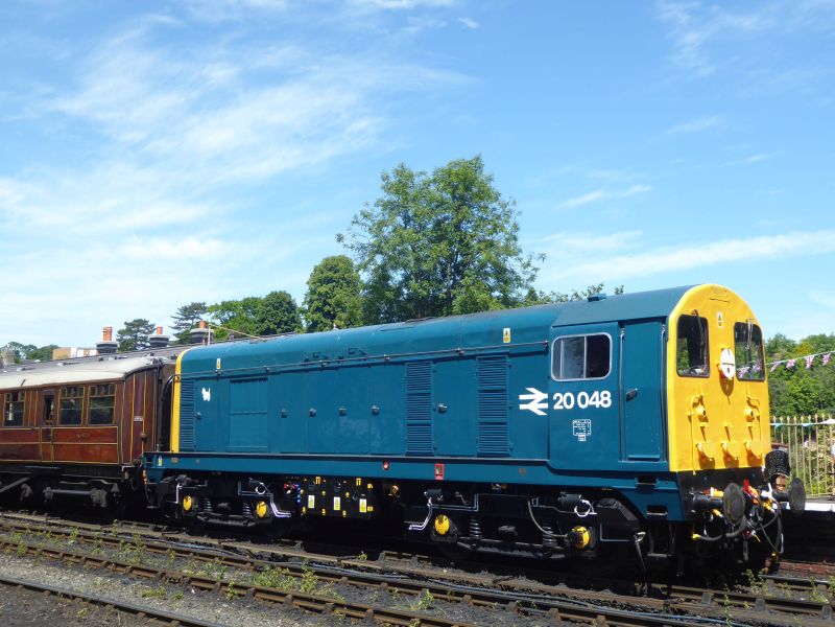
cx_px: 418
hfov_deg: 46.8
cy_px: 314
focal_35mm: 40
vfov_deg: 36.0
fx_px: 965
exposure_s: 1/400
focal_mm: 7.2
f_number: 3.8
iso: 80
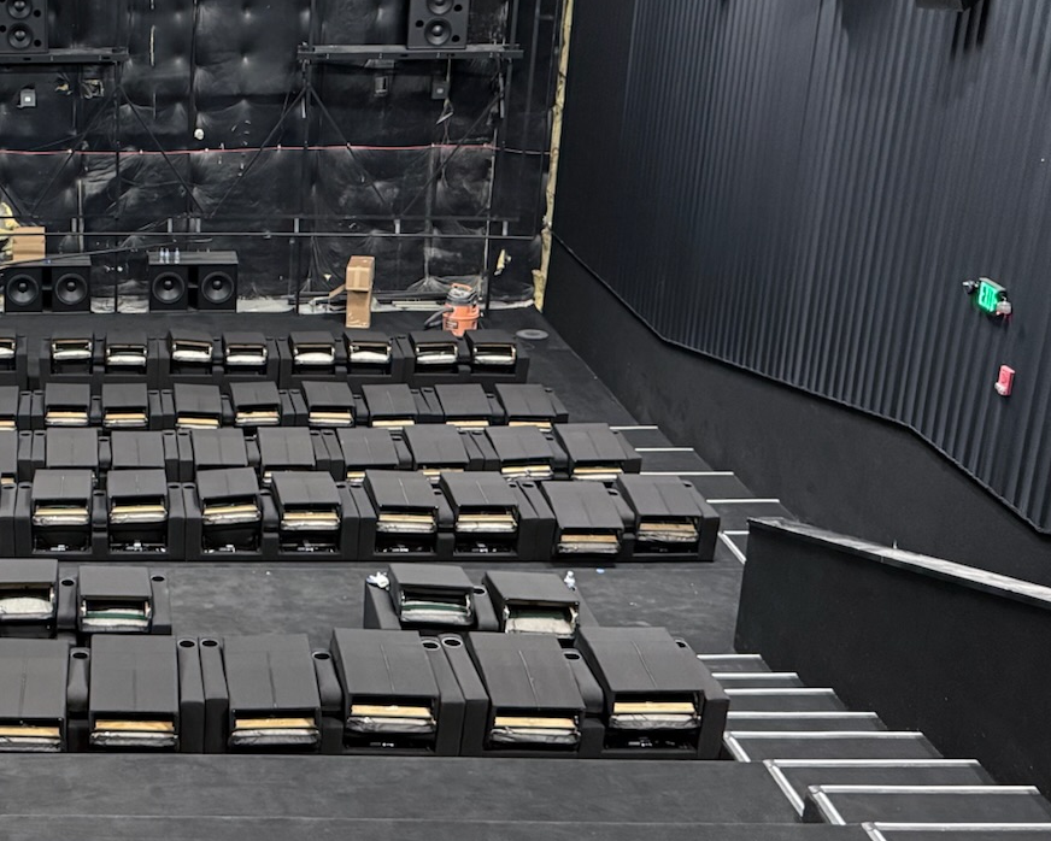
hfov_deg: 31.7
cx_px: 19
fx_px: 1711
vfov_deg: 27.6
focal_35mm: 55
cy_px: 429
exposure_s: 1/30
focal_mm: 6.76
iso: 1250
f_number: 1.78
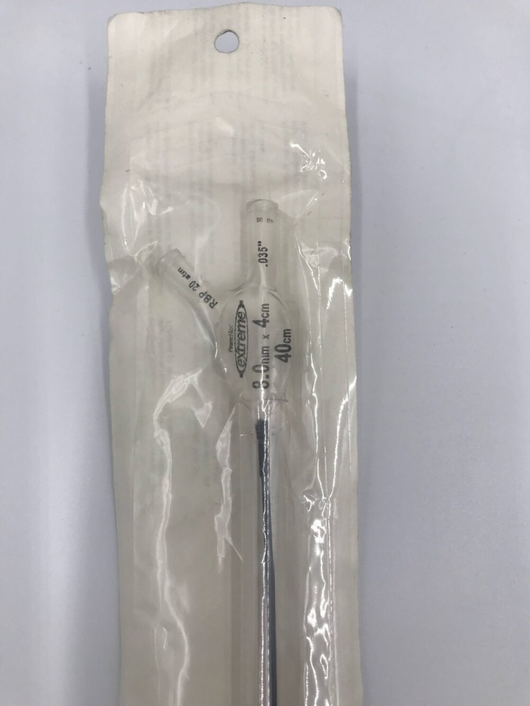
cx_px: 265
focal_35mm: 28
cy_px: 353
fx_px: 572
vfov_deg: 63.4
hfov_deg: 49.8
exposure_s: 1/202
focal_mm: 3.99
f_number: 1.8
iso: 20
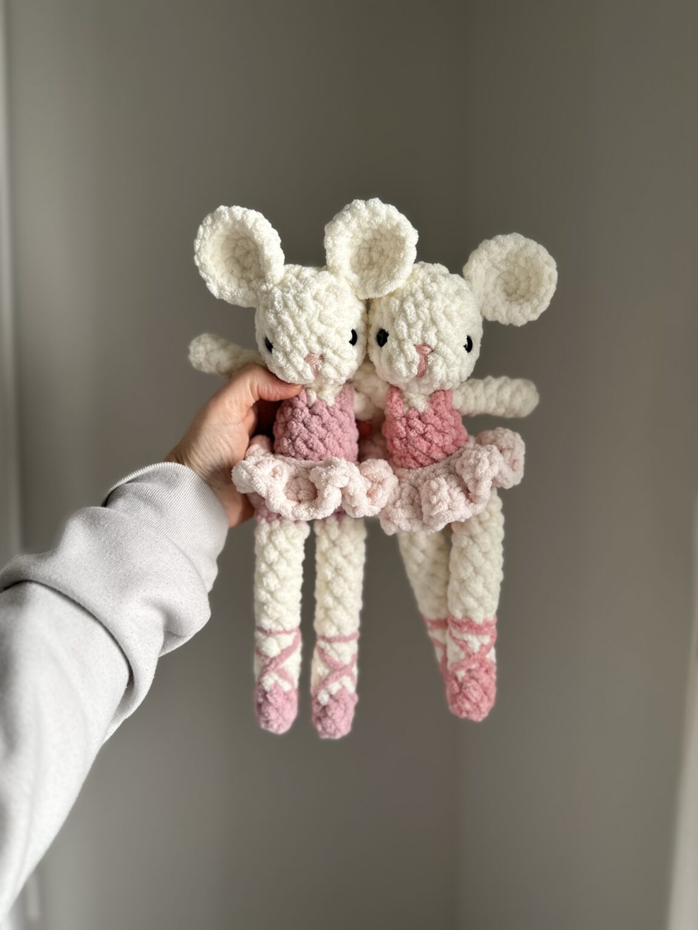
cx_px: 349
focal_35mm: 24
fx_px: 645
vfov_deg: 71.6
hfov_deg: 56.8
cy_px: 465
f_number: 1.78
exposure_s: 1/121
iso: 80
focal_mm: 6.86
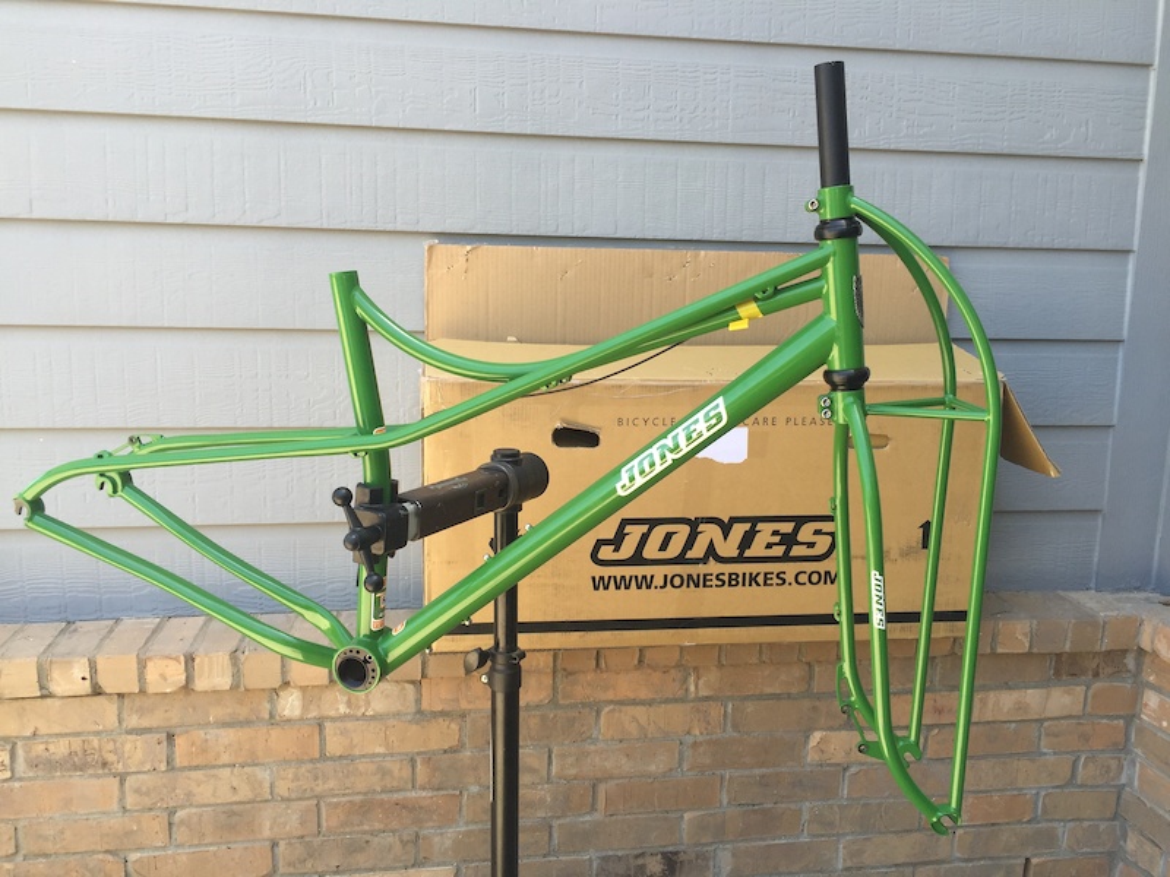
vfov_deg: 48.2
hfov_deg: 61.7
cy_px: 438
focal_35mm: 29
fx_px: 980
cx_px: 585
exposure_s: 1/227
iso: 32
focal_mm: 4.15
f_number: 2.2
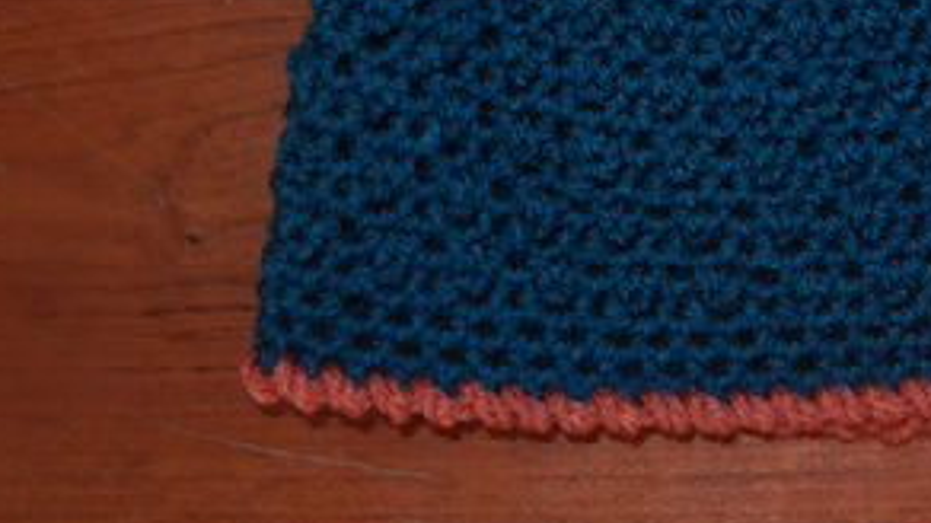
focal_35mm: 71
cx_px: 778
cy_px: 46
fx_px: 1752
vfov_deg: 16.7
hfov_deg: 28.9
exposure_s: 1/30
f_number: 4
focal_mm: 6.9
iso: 200
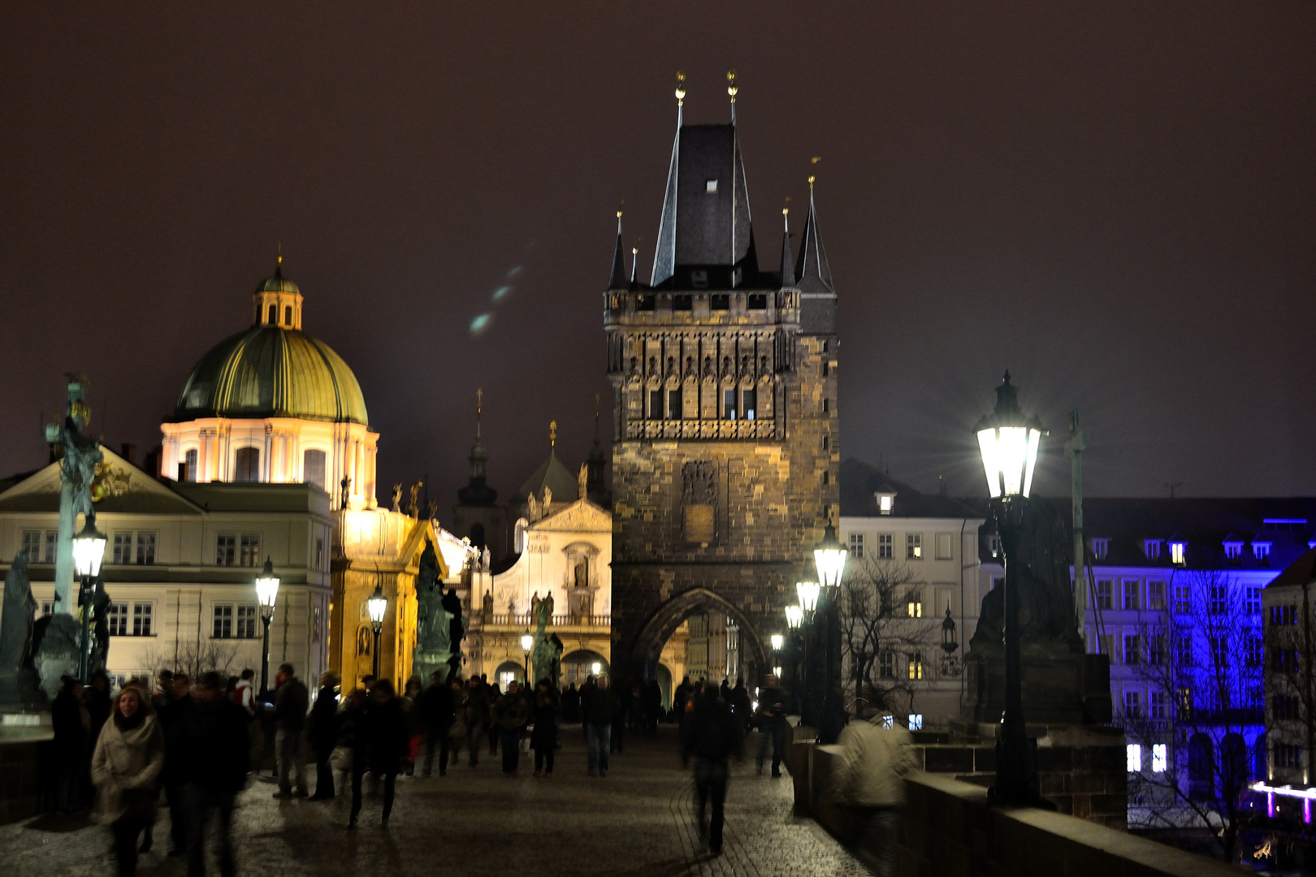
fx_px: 1755
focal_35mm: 48
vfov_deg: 28.1
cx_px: 658
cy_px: 438
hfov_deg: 41.1
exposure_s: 1/2.5
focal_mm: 32
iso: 800
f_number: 5.6
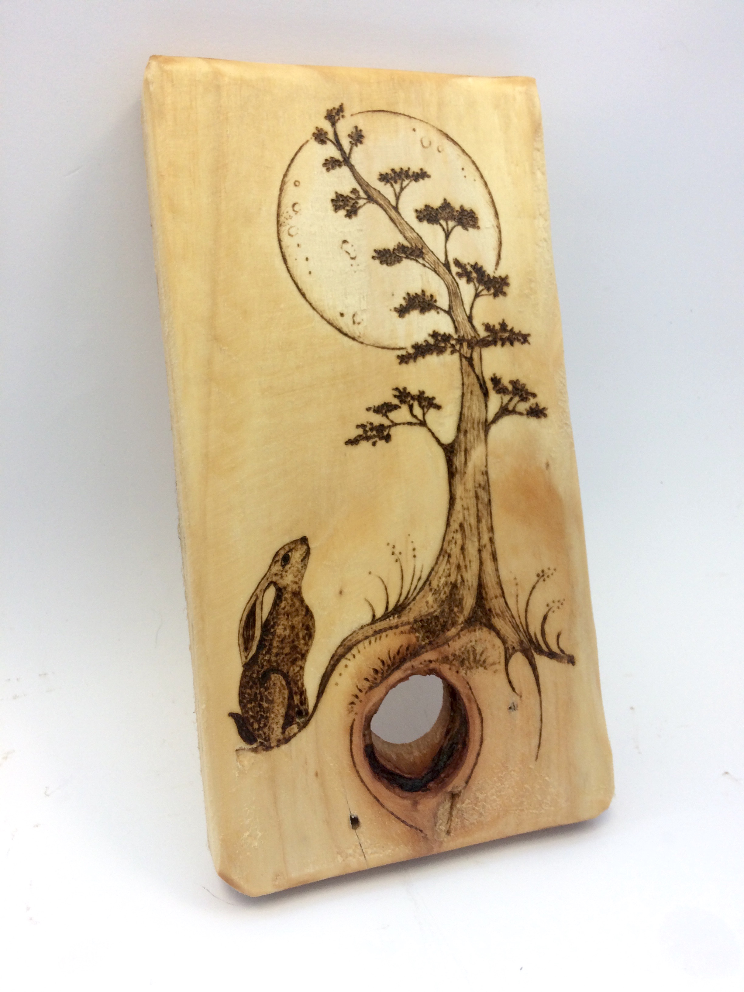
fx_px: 831
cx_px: 372
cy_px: 496
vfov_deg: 61.7
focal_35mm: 29
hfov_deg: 48.2
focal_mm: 4.15
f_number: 2.2
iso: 40
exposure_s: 1/50
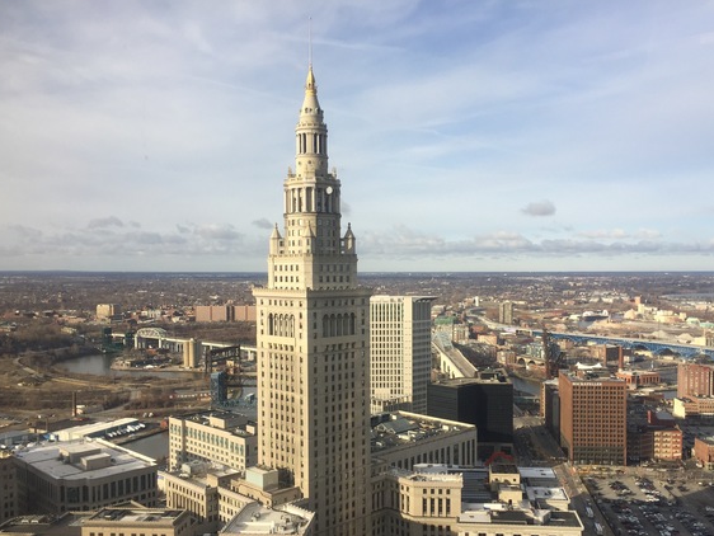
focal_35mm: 33
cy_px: 304
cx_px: 395
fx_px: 681
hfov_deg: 55.2
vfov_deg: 42.9
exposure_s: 1/791
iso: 32
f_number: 2.2
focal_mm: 4.15
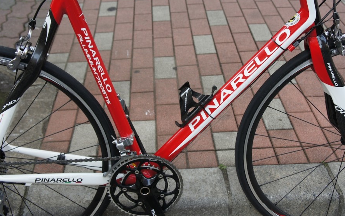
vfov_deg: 27.0
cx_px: 183
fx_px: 447
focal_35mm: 48
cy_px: 85
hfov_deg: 42.1
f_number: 5
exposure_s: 1/80
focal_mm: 27
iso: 200
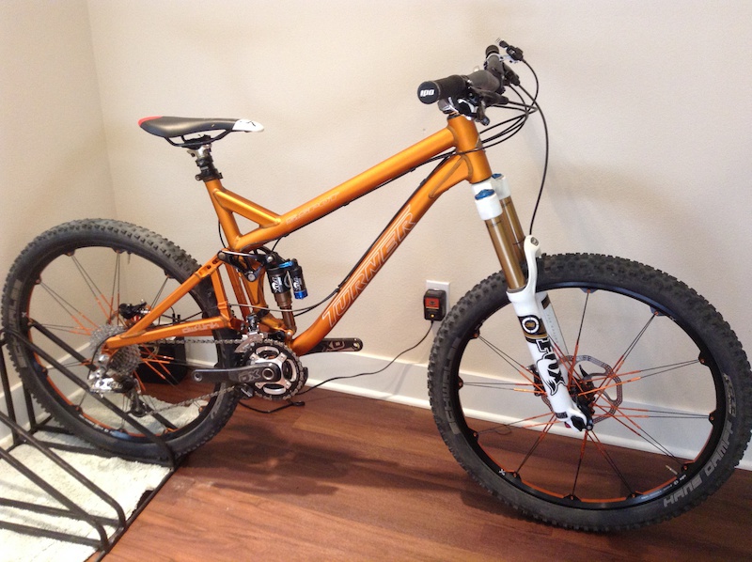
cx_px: 376
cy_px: 281
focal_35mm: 33
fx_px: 716
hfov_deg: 55.4
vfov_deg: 42.9
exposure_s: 1/24
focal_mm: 3.3
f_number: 2.4
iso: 100
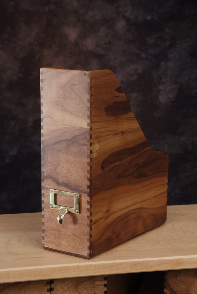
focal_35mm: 88
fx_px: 720
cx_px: 104
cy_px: 161
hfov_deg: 15.6
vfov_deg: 23.1
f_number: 8
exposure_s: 1/160
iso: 200
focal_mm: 52
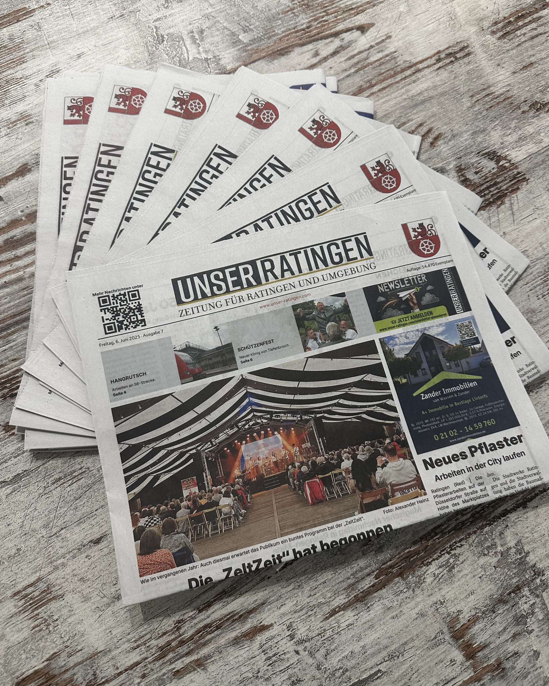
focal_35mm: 26
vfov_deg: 65.9
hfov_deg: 54.9
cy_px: 317
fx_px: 528
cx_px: 285
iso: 160
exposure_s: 1/100
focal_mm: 6.86
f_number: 1.78
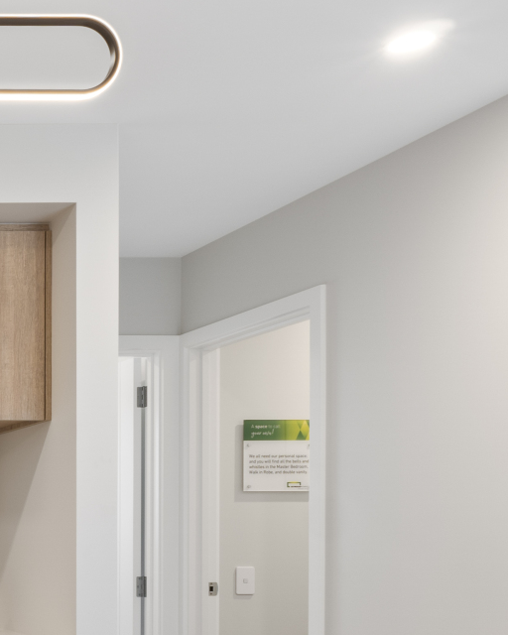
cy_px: 584
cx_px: -385
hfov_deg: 20.4
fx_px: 1034
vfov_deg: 32.3
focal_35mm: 55
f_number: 9
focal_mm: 10
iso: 100
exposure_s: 2
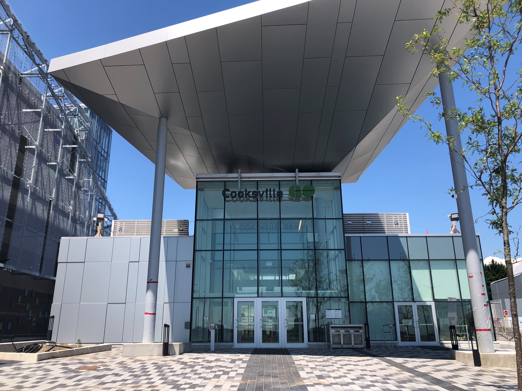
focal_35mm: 28
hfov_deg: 63.4
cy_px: 196
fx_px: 422
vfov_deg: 49.8
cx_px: 261
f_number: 1.8
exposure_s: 1/1548
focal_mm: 3.99
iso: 20
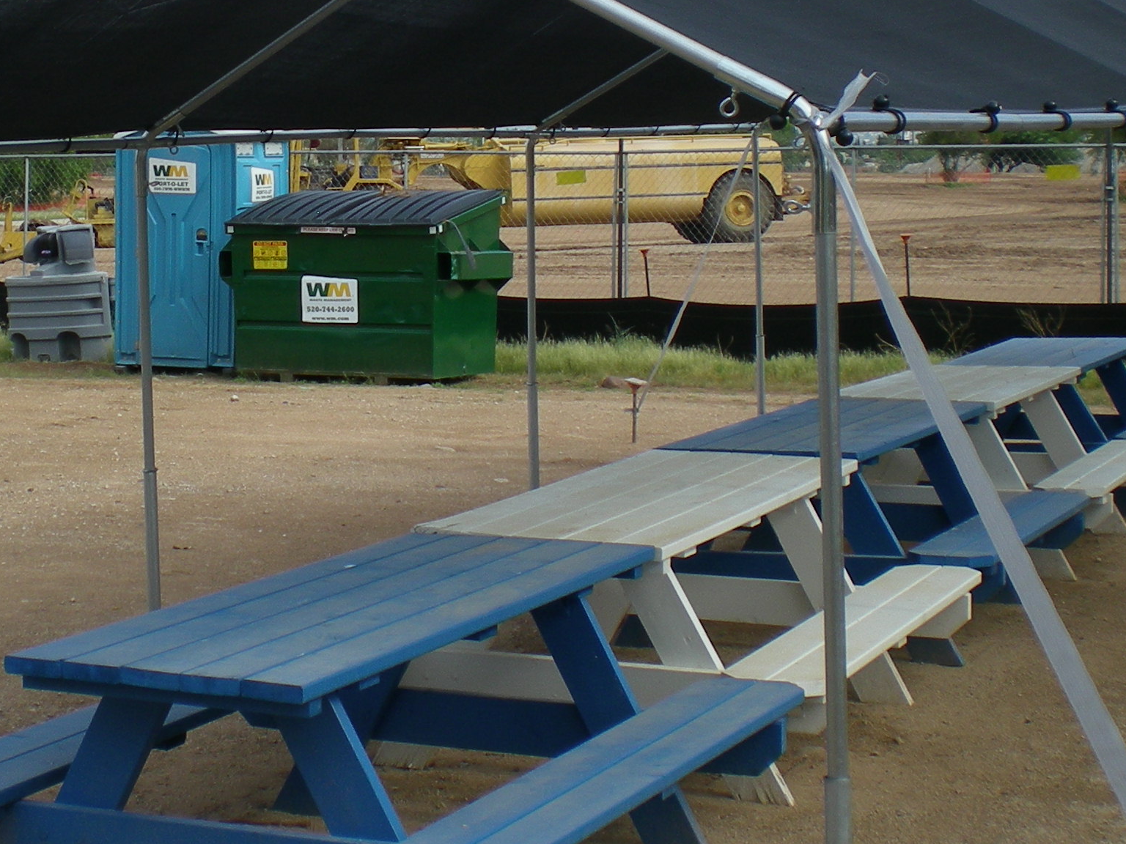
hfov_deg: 25.4
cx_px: 313
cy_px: 237
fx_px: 2472
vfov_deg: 19.3
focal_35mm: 76
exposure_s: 1/328
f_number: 4.6
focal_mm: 6.3
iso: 50
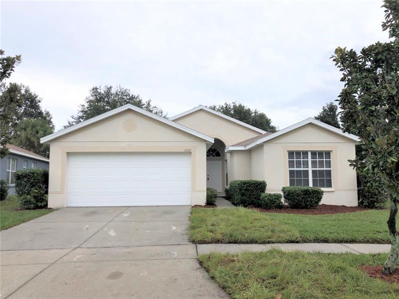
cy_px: 150
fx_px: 323
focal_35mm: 28
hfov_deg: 63.5
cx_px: 200
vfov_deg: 49.7
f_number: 1.8
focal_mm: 4
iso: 20
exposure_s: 1/2183
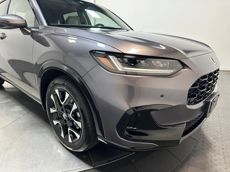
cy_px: 86
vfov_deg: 56.8
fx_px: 159
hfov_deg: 71.6
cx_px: 115
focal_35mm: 24
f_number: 1.78
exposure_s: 1/60
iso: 500
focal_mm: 6.86
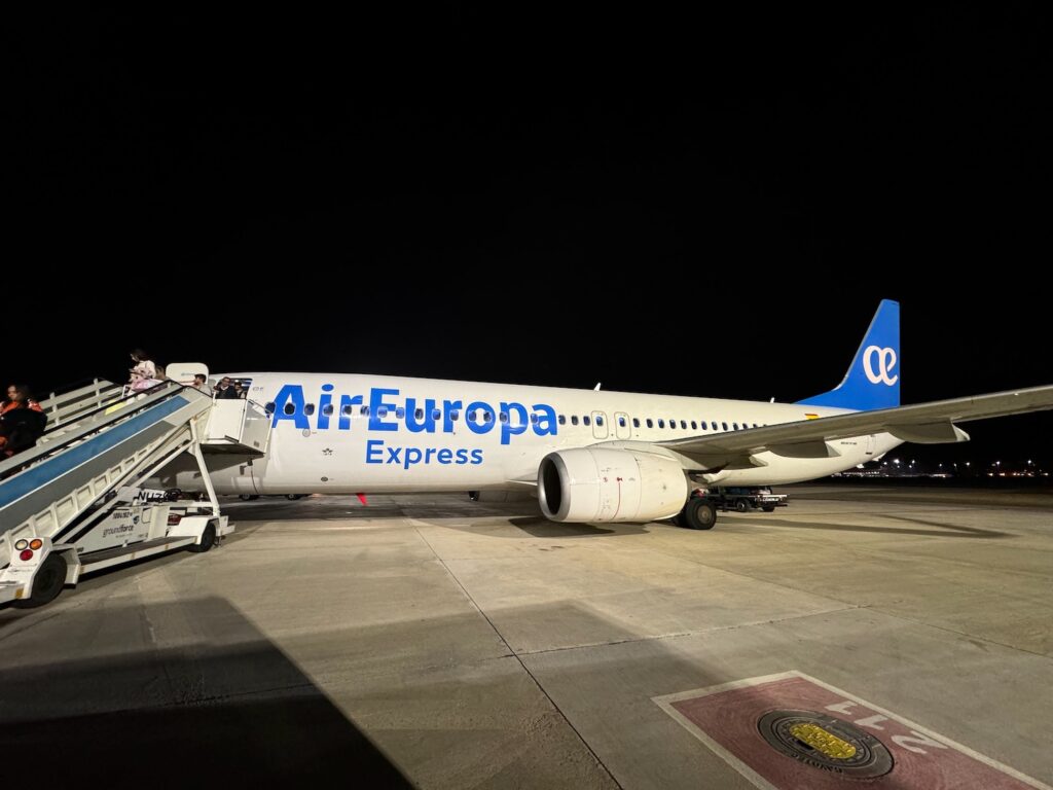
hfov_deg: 102.1
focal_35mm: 14
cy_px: 395
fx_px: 426
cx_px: 526
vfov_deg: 85.7
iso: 400
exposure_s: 1/50
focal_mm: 2.22
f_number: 2.2
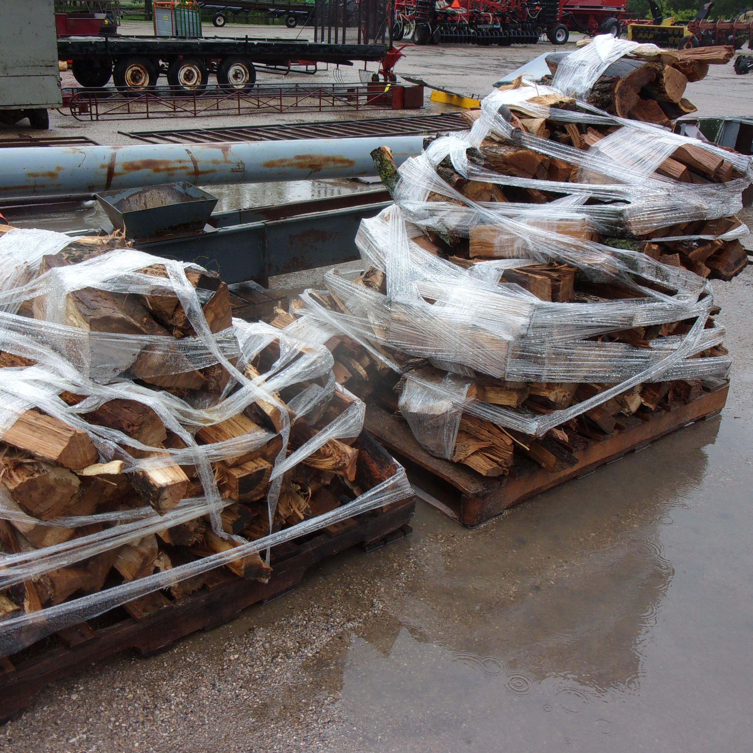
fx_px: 837
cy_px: 380
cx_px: 351
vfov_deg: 48.4
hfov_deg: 48.4
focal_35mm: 34
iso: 80
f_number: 3.9
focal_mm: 5.1
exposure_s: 1/160
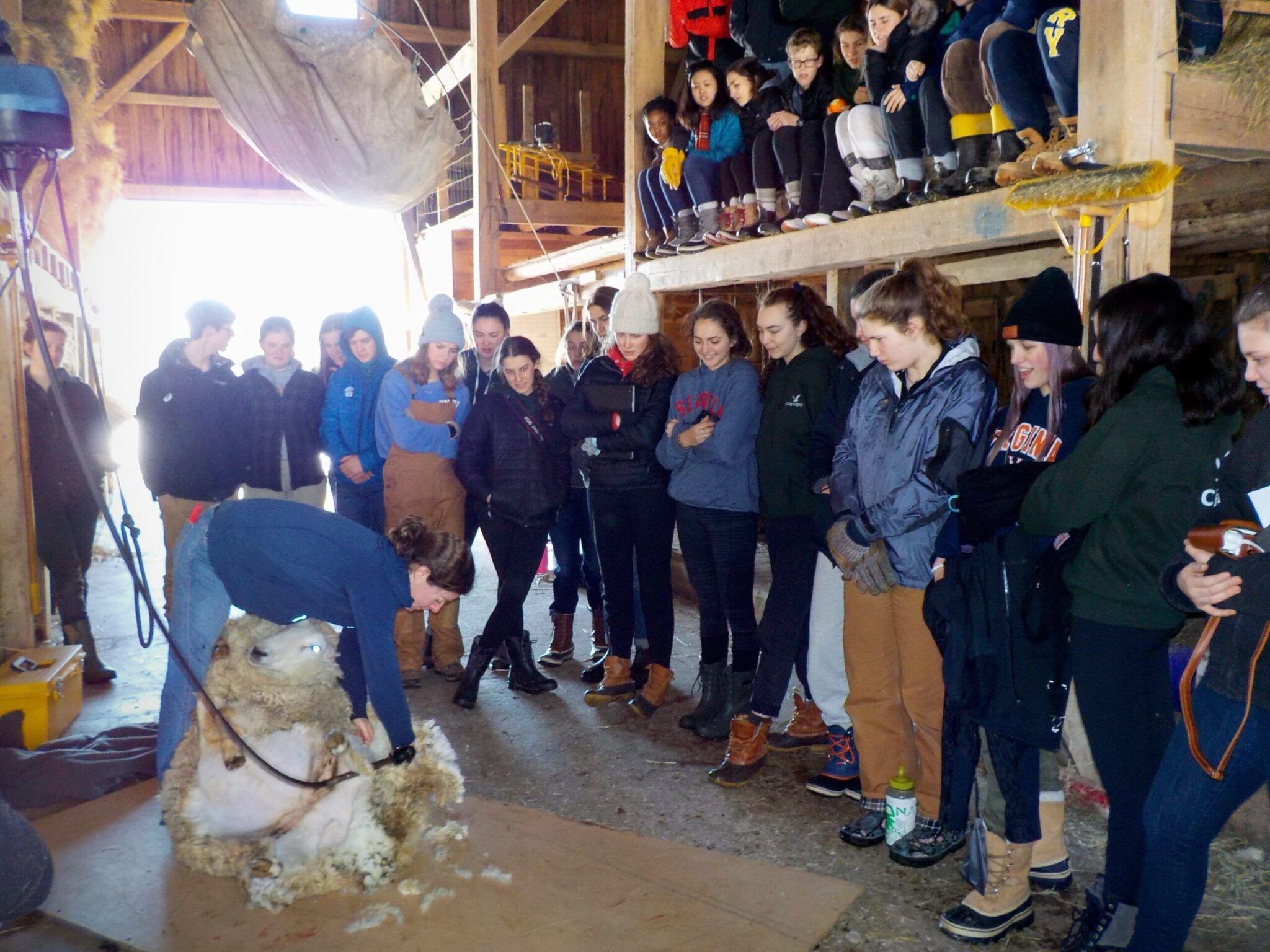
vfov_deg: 46.8
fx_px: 1101
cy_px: 476
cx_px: 635
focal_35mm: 30
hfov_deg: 60.0
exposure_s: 1/30
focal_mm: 4.1
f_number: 3.3
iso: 250
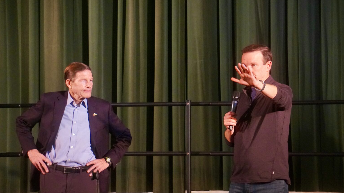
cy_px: 111
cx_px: 172
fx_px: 1414
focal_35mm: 155
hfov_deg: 13.9
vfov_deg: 7.8
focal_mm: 98
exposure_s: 1/100
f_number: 5.6
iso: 6400
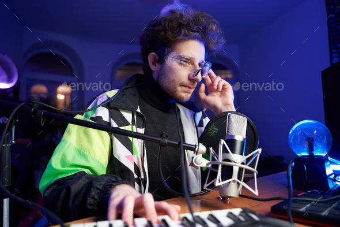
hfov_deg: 65.5
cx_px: 170
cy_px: 114
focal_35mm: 28
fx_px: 264
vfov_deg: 46.4
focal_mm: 28
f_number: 2.8
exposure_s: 1/25
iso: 400
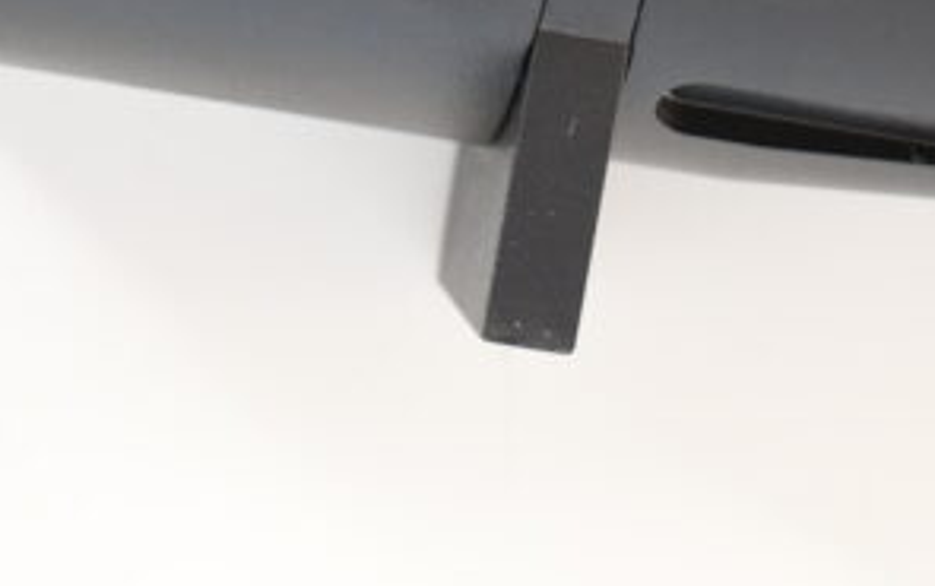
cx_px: 377
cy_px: -190
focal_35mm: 159
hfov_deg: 13.1
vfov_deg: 8.2
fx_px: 4055
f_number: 8
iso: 1250
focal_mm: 40
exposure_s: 1/30
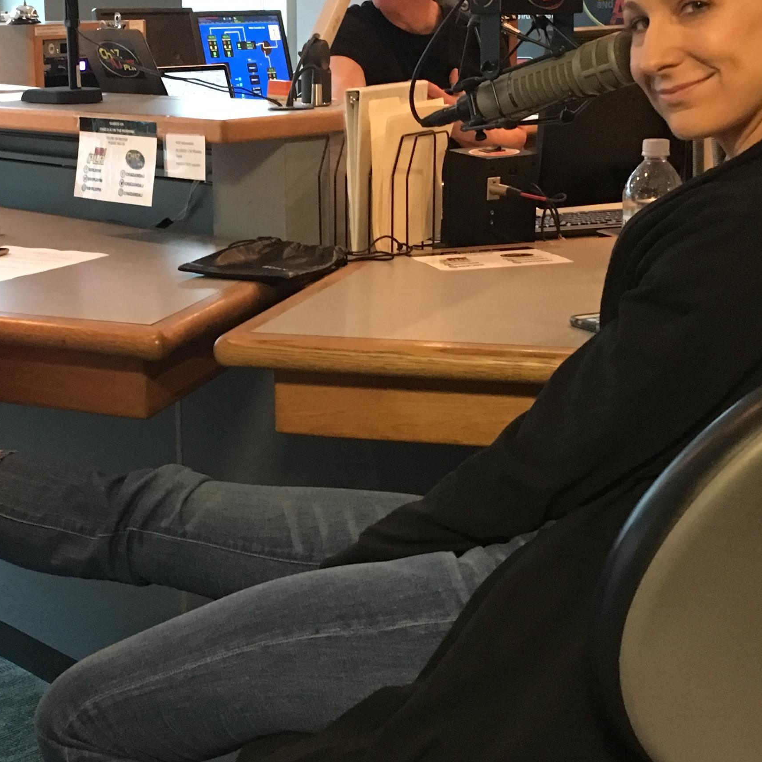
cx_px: 235
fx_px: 1494
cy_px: 321
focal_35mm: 60
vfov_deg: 28.6
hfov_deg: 28.4
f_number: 2.2
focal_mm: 4.15
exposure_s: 1/15
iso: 320
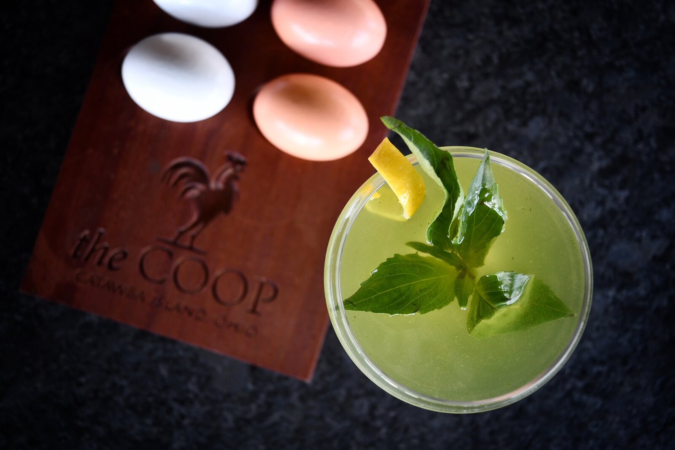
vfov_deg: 28.1
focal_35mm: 48
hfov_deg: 41.1
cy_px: 225
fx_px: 900
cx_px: 338
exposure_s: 1/250
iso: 400
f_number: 3.3
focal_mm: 32
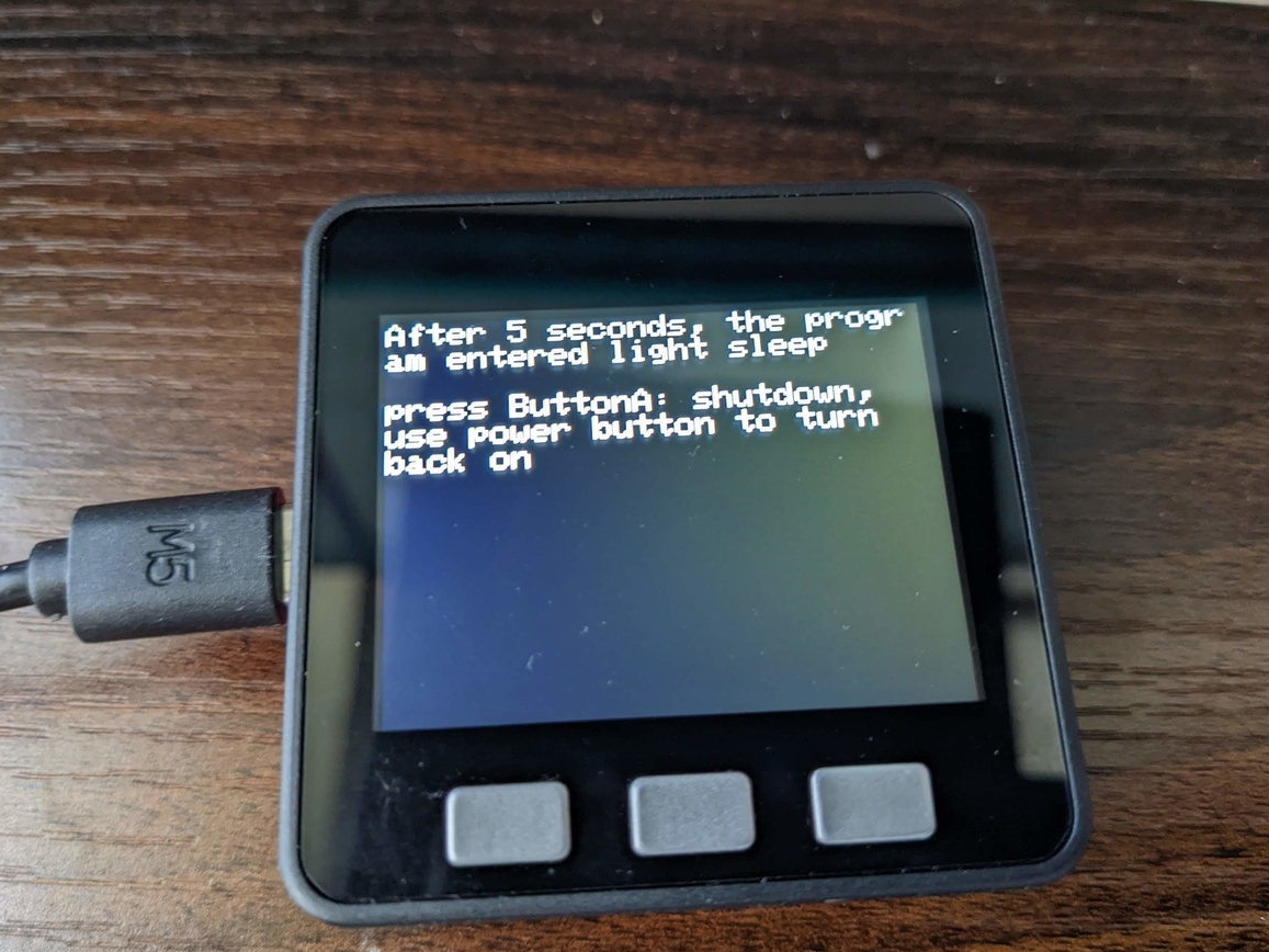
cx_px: 642
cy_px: 484
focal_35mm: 28
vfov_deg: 49.8
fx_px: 1027
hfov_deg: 63.4
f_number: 1.73
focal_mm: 4.38
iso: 78
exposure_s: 1/23.8
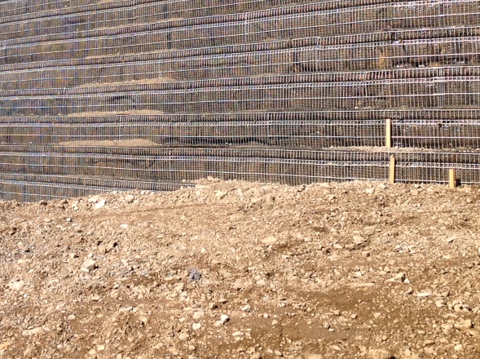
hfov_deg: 25.0
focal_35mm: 77
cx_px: 104
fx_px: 1066
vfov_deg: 18.8
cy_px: 34
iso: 50
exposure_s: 1/1439
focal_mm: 4.28
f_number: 2.4
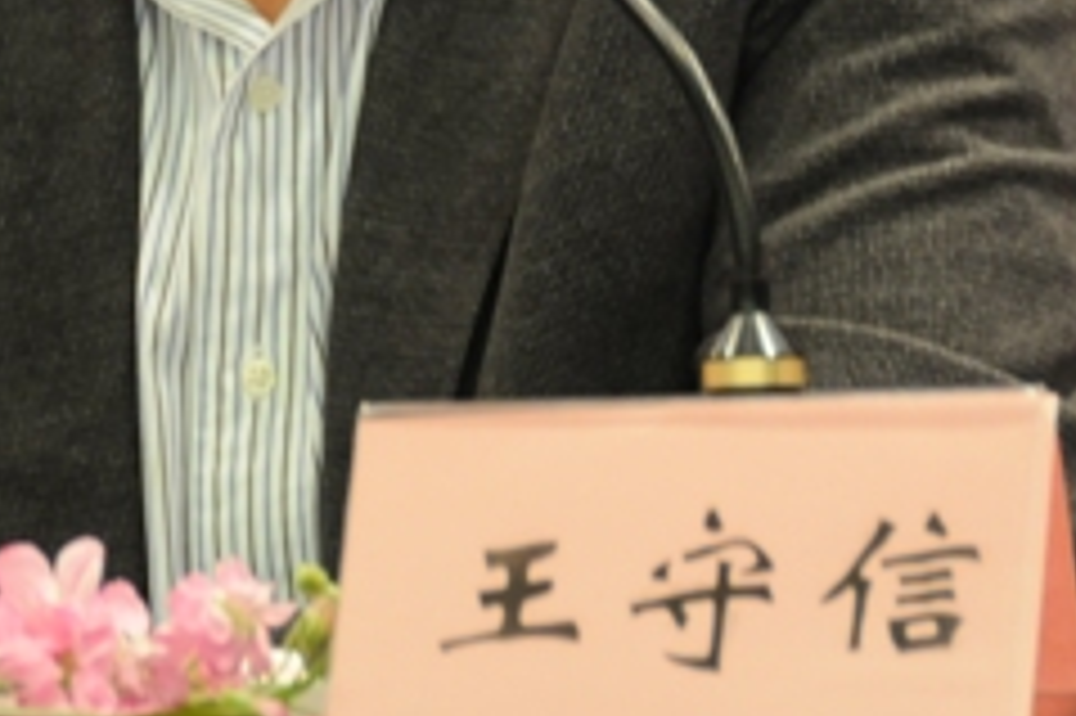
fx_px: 16785
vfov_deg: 2.4
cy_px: -304
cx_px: 261
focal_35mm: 562
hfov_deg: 3.7
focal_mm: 112
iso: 800
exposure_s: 1/15
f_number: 5.3
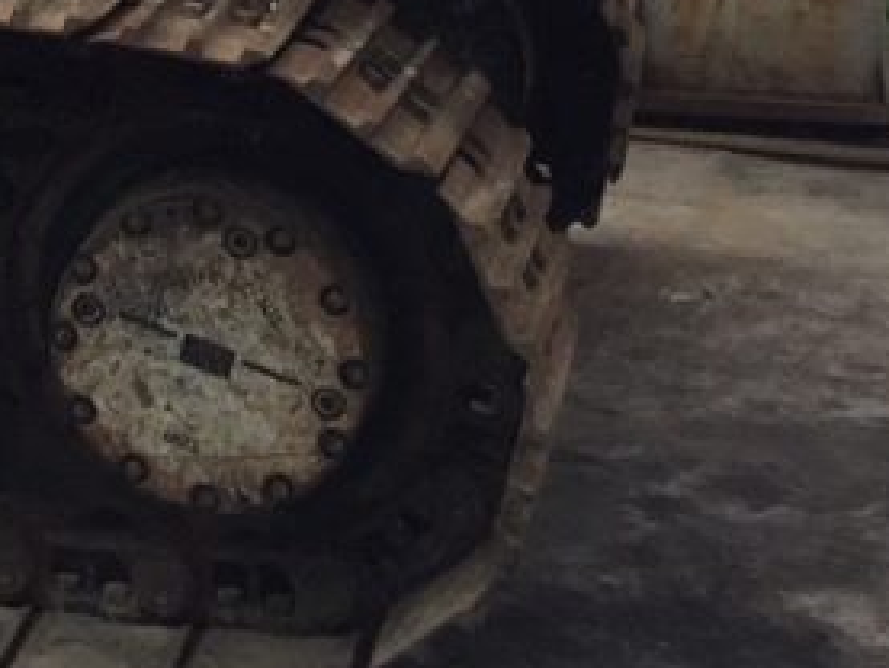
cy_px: -771
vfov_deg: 8.6
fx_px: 4137
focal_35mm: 161
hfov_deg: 11.0
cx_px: -963
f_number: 2.2
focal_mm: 4.15
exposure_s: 1/1319
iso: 32
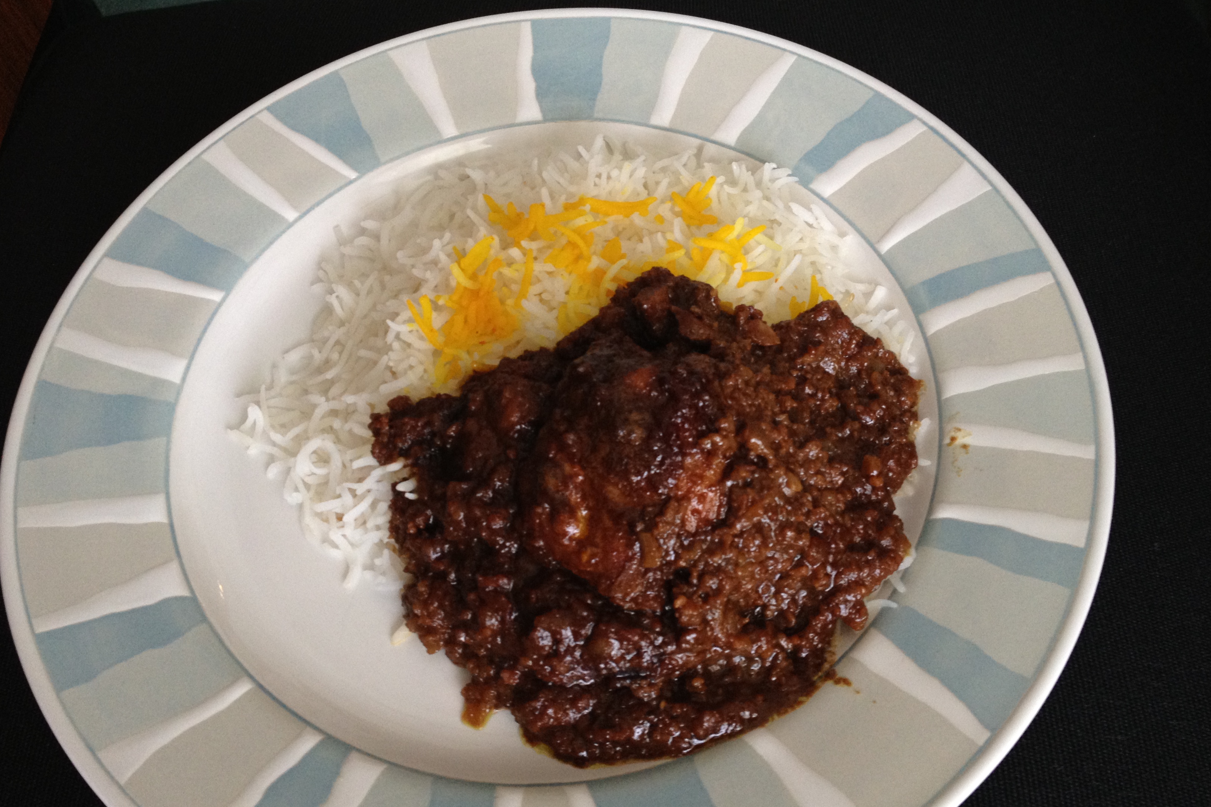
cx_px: 605
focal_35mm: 37
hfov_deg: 51.9
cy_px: 417
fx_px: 1245
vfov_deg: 35.9
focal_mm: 4.28
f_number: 2.4
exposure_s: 1/20
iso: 160
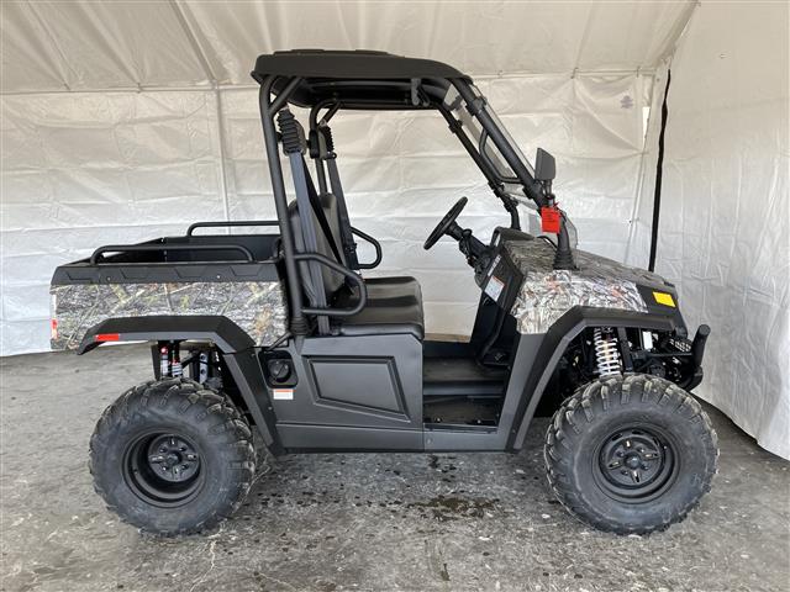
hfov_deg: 63.4
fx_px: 639
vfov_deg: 49.7
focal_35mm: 28
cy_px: 296
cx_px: 395
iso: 32
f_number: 1.8
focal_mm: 3.99
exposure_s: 1/120
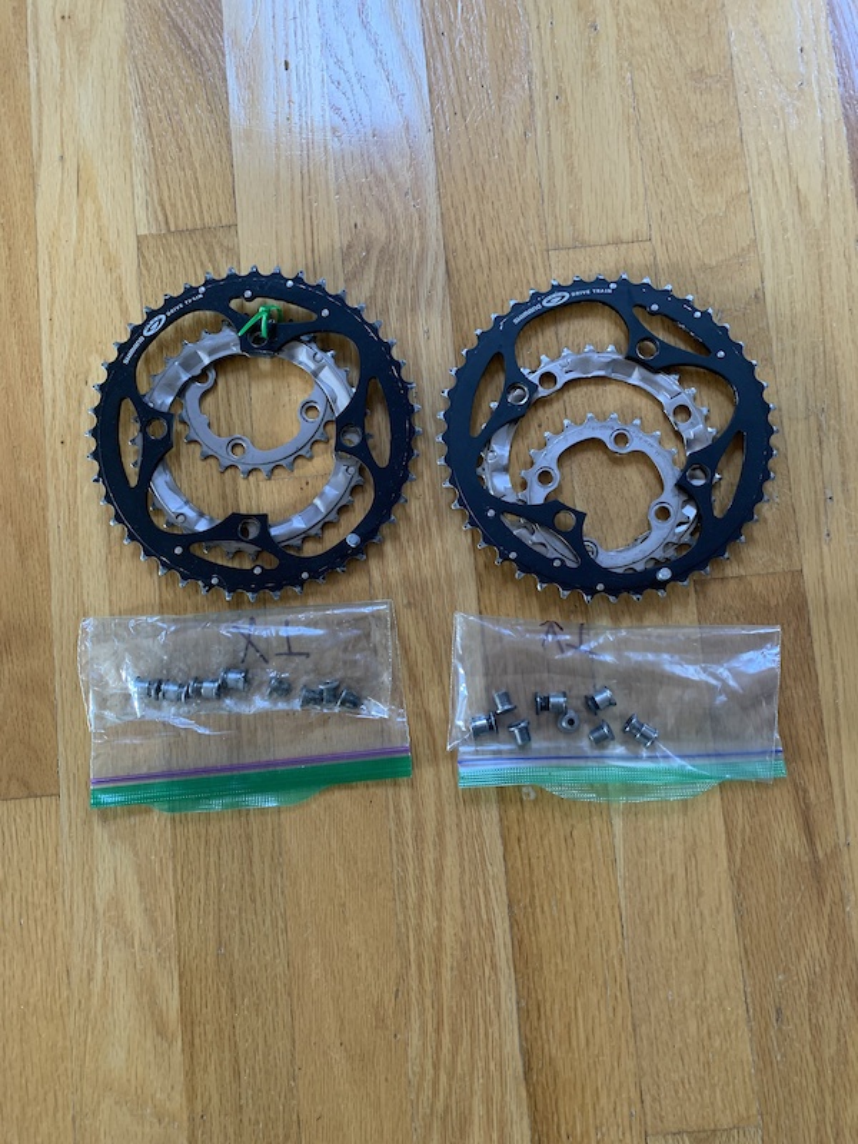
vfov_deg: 67.3
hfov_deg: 53.1
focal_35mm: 26
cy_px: 572
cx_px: 429
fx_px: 859
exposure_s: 1/60
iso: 200
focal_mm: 4.25
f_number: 1.8
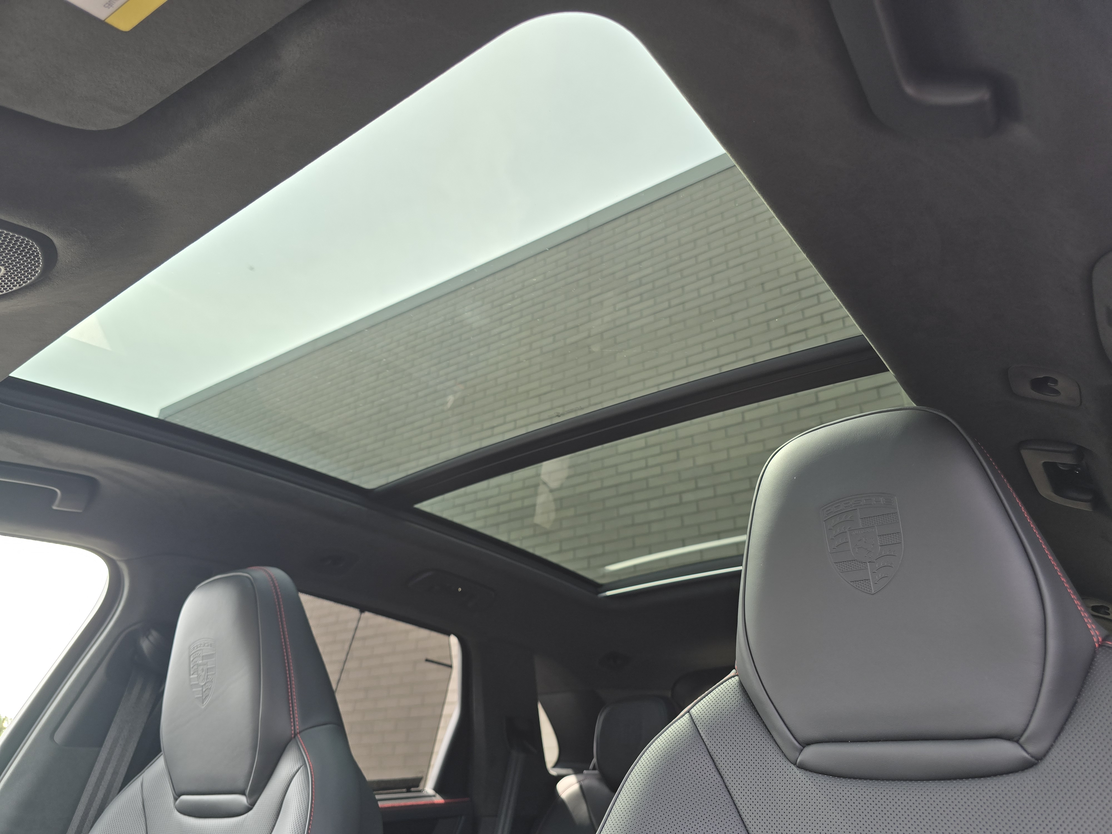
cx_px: 556
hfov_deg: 73.9
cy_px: 417
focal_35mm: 23
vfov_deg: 58.9
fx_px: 739
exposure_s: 1/180
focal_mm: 6.3
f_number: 1.7
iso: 64
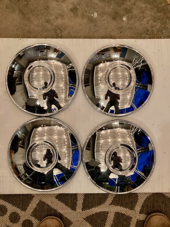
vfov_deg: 63.4
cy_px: 114
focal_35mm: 28
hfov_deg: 49.7
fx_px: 183
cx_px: 85
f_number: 1.8
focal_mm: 3.99
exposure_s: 1/30
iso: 400
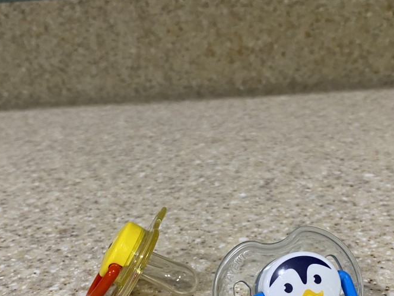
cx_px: 215
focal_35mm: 47
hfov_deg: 40.4
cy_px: 247
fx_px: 535
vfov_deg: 30.0
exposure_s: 1/60
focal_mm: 4.25
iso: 250
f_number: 1.8
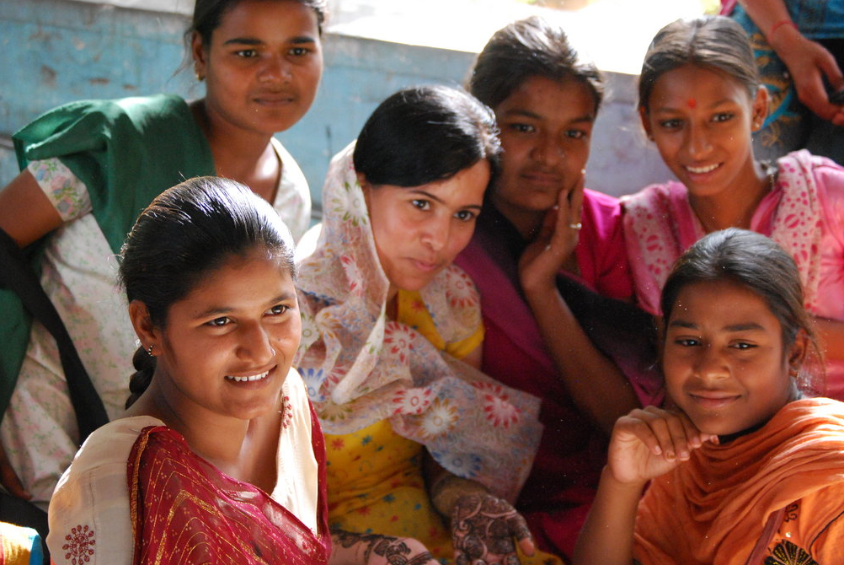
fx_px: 2159
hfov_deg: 22.1
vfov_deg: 14.9
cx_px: 426
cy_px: 281
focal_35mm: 92
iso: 1400
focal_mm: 60
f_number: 4.2
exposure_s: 1/125
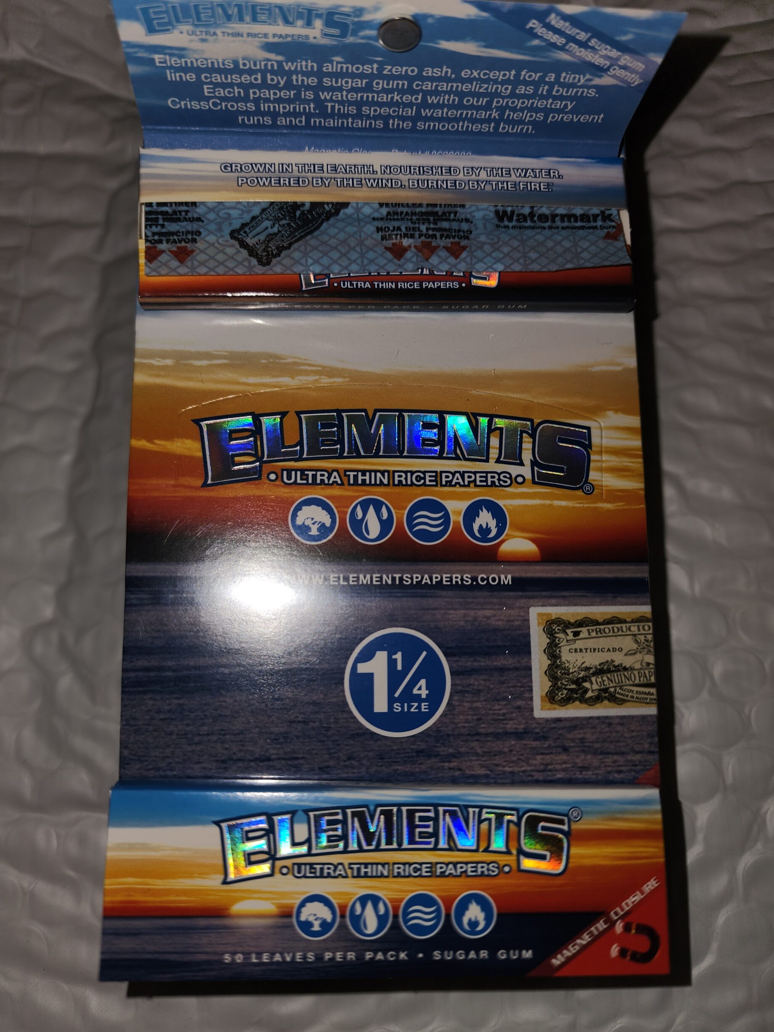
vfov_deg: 71.6
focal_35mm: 24
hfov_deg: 56.8
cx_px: 387
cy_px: 521
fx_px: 715
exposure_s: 1/53
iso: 12
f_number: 1.8
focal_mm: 6.4
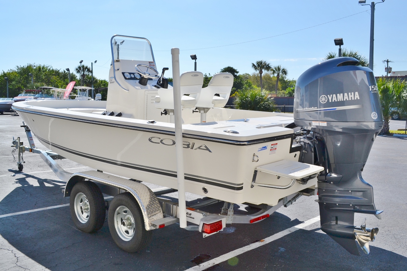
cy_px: 136
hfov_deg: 57.2
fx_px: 373
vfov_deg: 40.0
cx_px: 204
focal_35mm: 33
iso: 100
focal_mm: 22
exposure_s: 1/320
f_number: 9
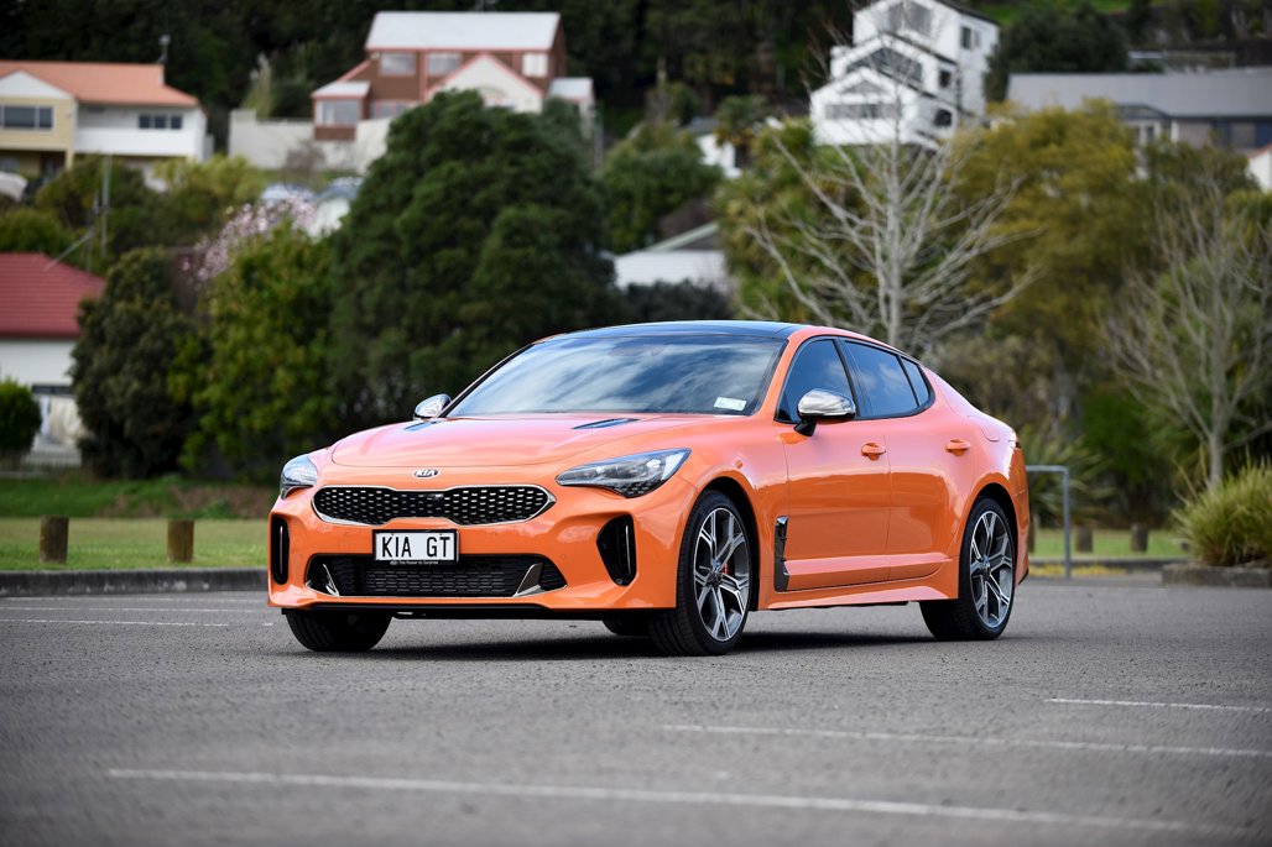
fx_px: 4416
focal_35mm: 125
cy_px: 424
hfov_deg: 16.4
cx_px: 636
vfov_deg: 11.0
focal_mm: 125
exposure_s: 1/800
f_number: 2.8
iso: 125
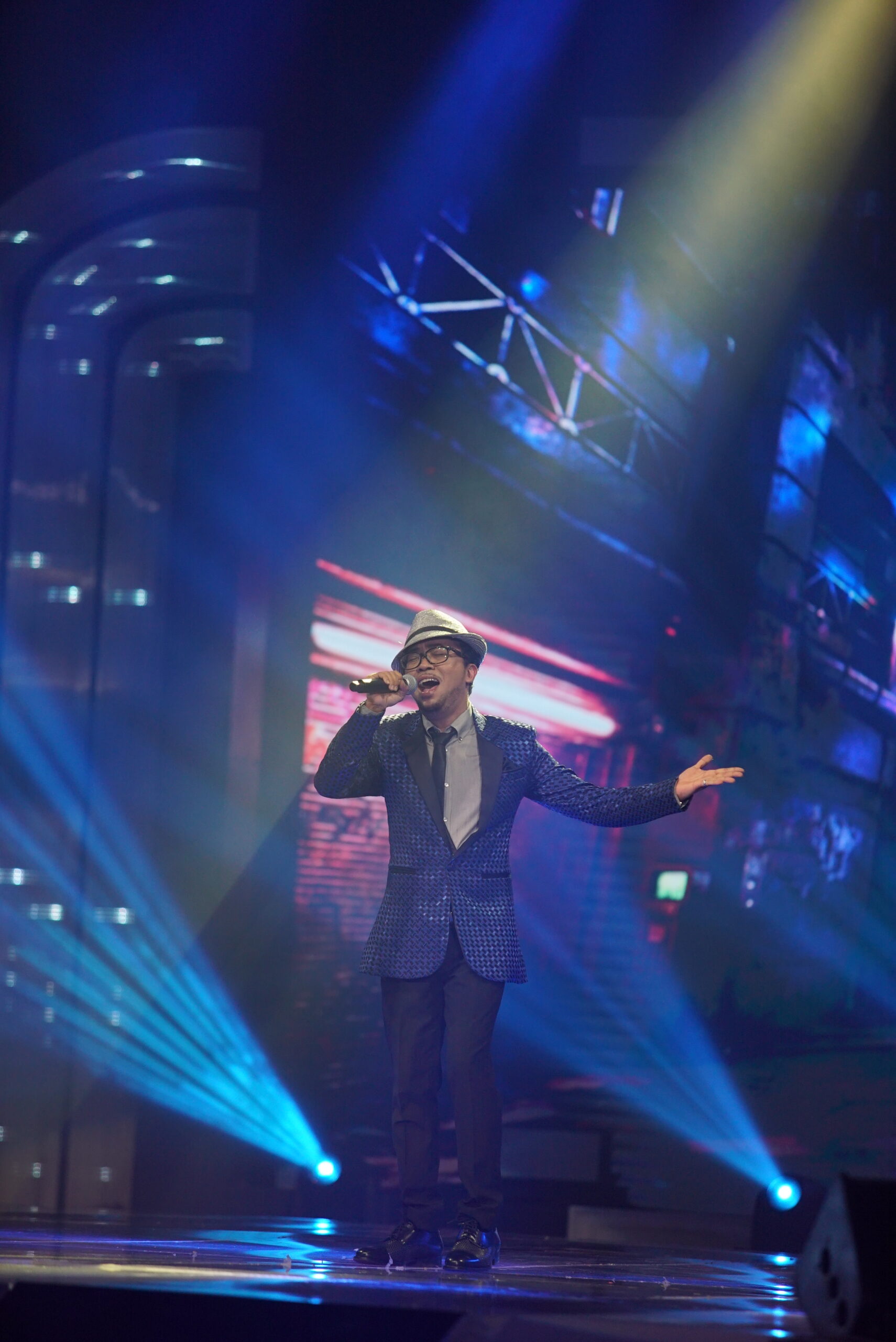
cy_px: 671
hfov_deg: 6.9
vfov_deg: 10.3
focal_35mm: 200
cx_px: 448
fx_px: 7456
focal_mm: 200
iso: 1250
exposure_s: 1/800
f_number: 3.2
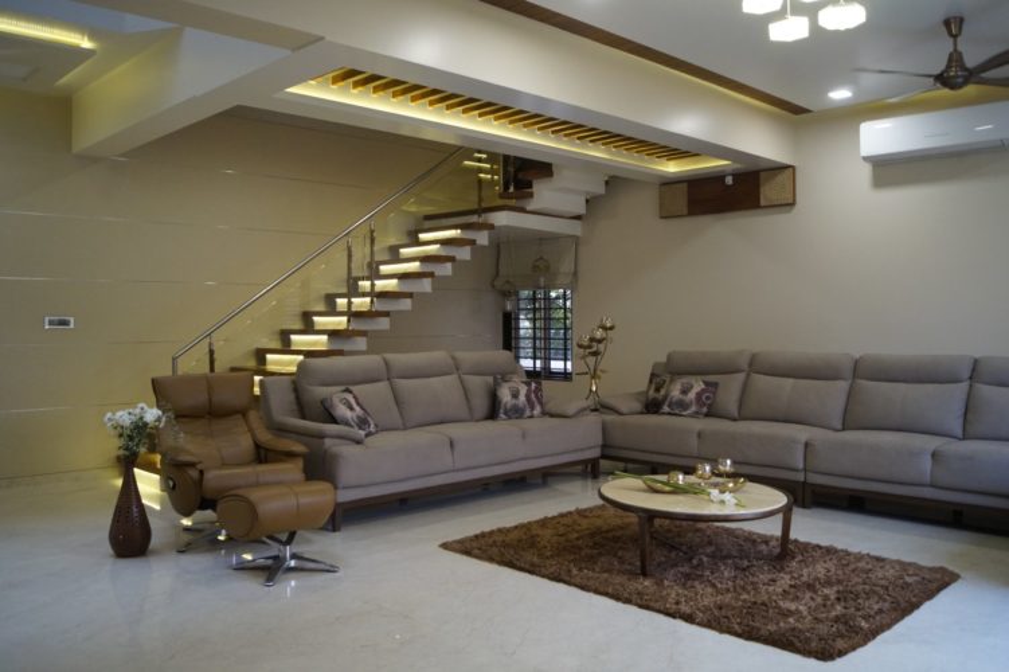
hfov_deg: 49.6
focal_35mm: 39
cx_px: 504
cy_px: 336
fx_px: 1093
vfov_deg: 34.2
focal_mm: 26
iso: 1250
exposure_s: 1/160
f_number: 4.5
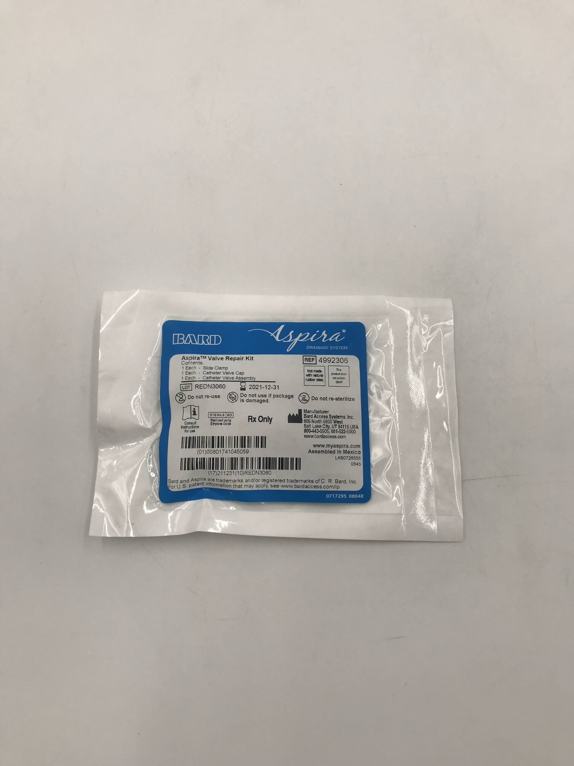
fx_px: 619
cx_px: 287
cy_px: 383
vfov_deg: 63.4
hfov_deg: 49.7
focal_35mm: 28
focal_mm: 3.99
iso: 20
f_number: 1.8
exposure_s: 1/232
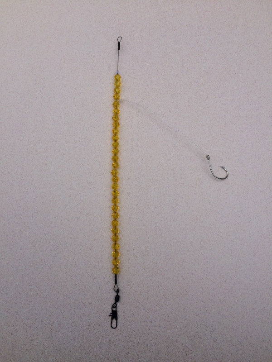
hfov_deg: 48.2
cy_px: 181
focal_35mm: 29
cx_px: 136
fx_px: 304
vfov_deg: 61.7
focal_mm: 4.15
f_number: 2.2
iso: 32
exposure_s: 1/2564
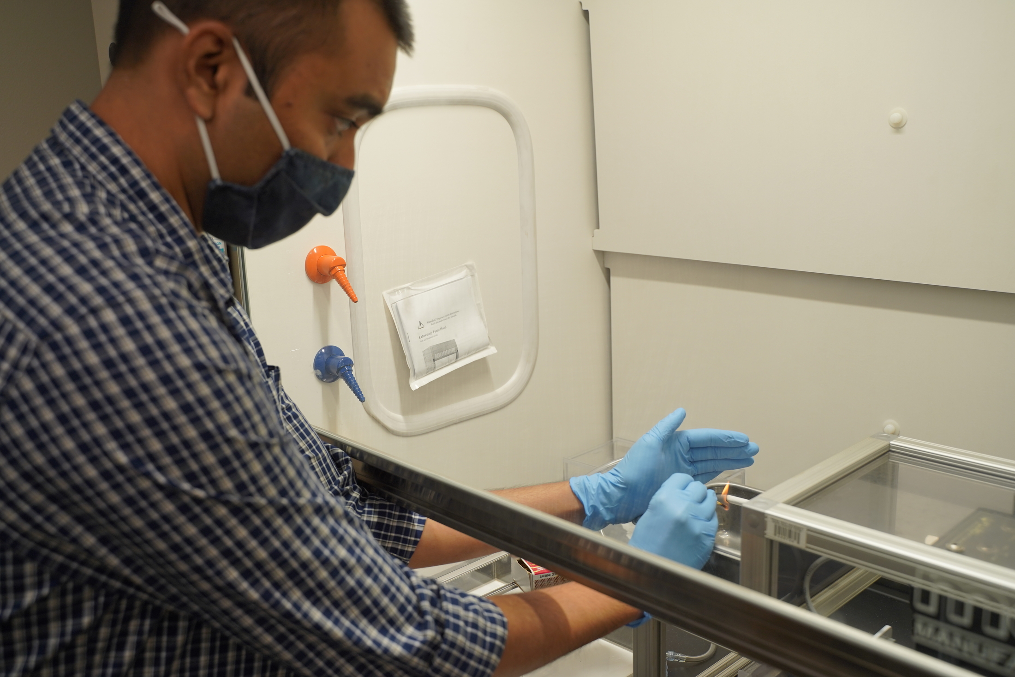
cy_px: 338
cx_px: 508
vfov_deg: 37.9
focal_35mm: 35
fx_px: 987
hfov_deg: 54.4
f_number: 4
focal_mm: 35
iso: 400
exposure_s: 1/160
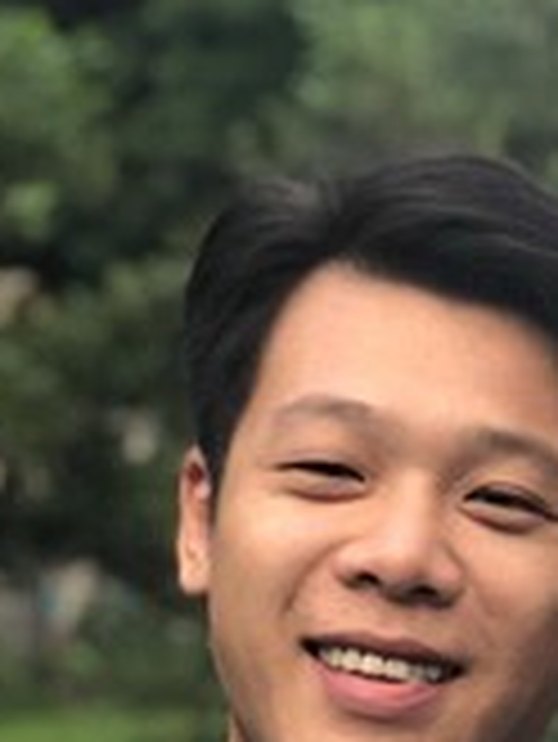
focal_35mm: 221
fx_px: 4744
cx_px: 976
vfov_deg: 8.8
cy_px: 971
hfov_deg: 6.6
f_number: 2.8
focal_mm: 6.6
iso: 25
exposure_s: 1/60
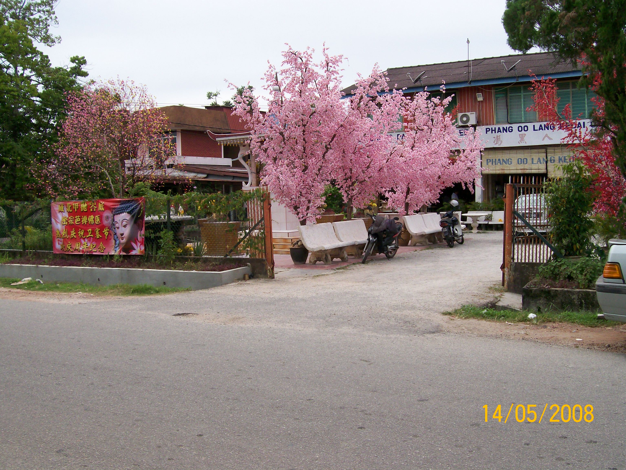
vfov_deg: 39.7
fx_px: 651
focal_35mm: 36
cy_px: 235
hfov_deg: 51.4
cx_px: 313
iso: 80
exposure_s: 1/470
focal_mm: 6
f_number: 4.8
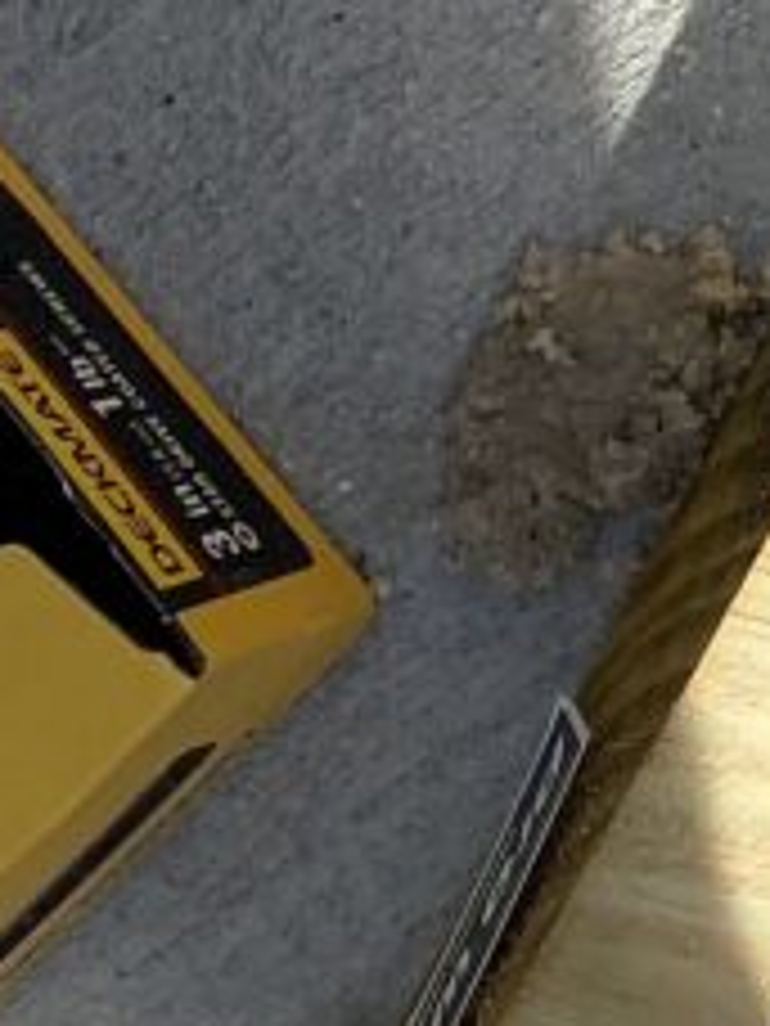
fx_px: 5190
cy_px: -1512
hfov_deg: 7.3
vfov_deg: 9.8
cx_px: 2486
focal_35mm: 175
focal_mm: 4.25
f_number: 1.8
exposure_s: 1/1171
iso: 32
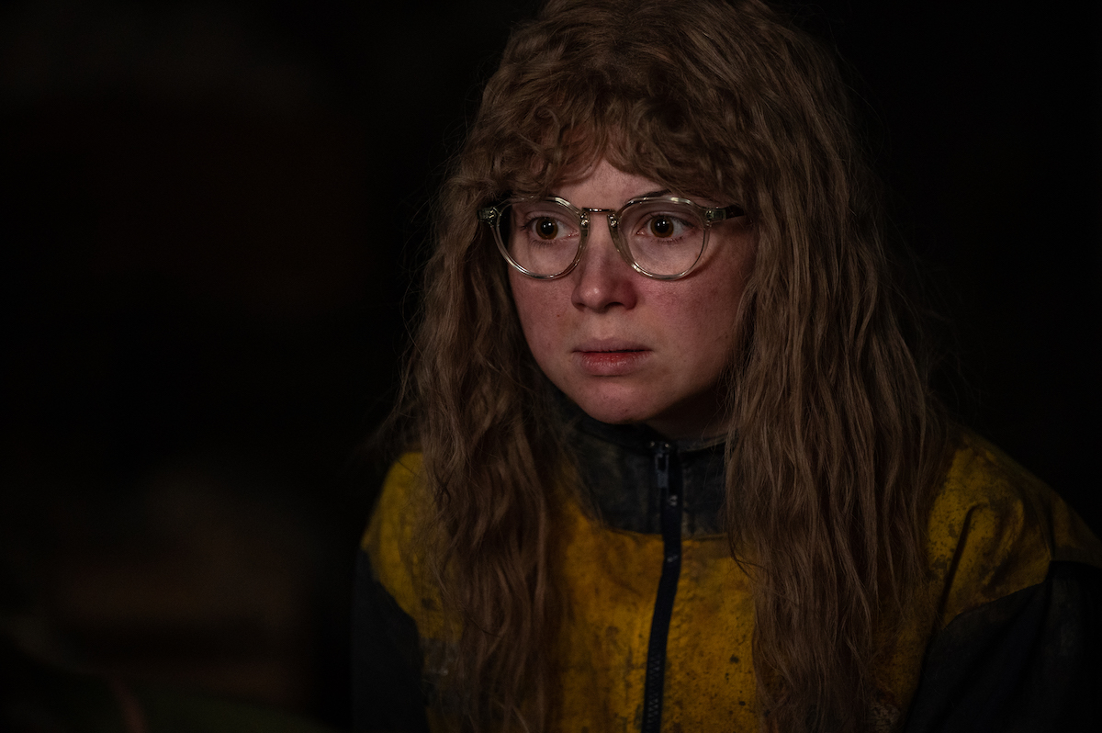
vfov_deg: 6.9
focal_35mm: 200
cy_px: 366
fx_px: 6117
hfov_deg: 10.3
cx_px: 551
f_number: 2.8
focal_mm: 200
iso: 6400
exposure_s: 1/160
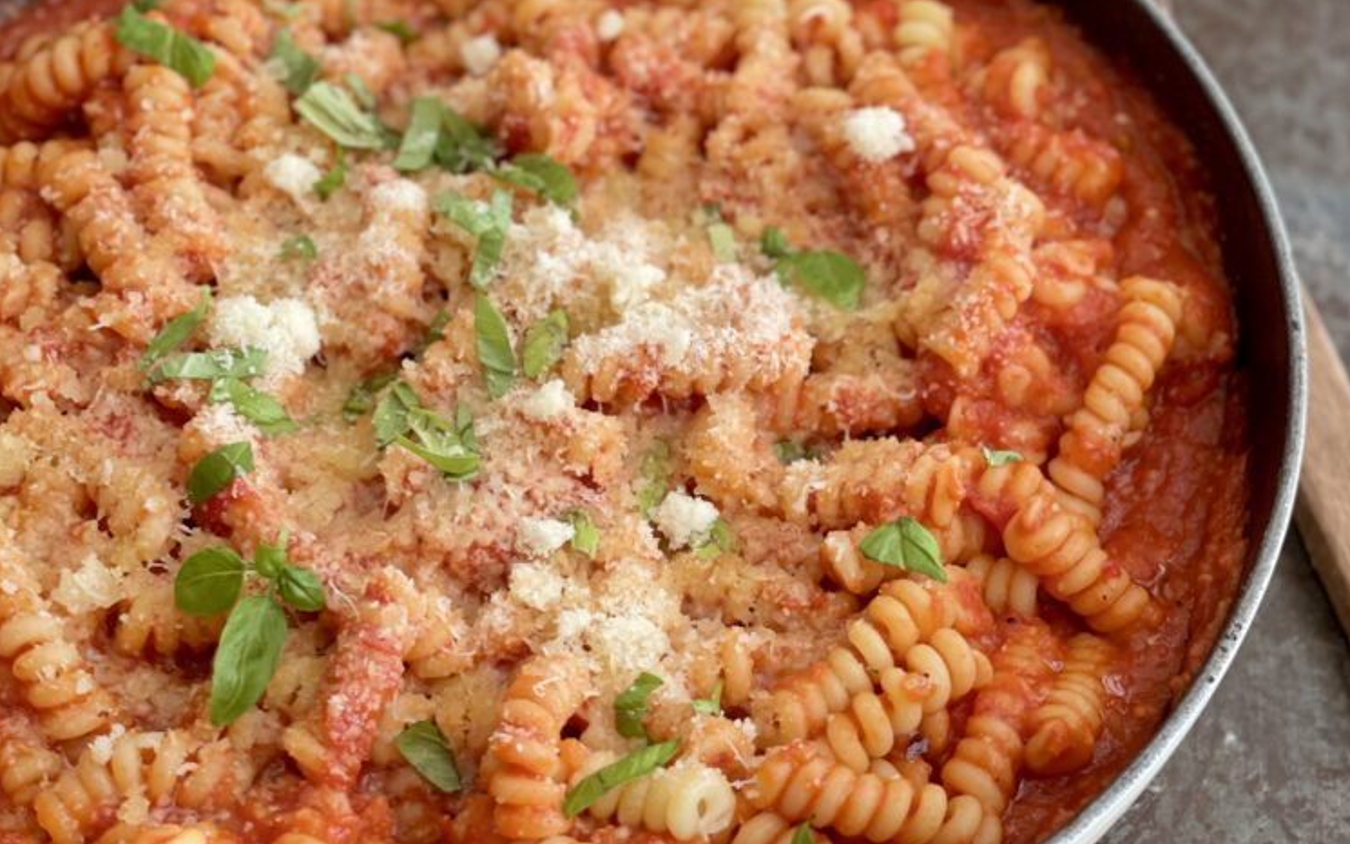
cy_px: 422
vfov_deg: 17.6
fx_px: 2723
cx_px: 674
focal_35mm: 74
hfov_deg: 27.8
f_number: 2
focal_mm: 6
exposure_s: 1/122
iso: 125
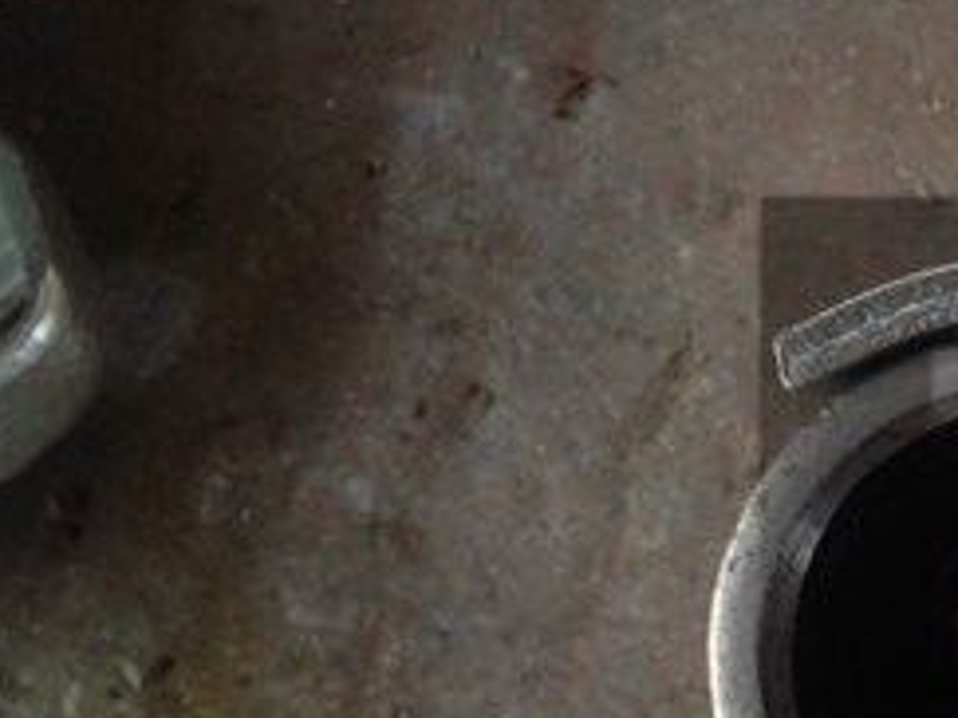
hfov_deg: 20.6
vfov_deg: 16.8
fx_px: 2407
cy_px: 572
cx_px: 1242
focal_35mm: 87
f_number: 2.4
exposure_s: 1/20
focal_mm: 4.12
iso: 80
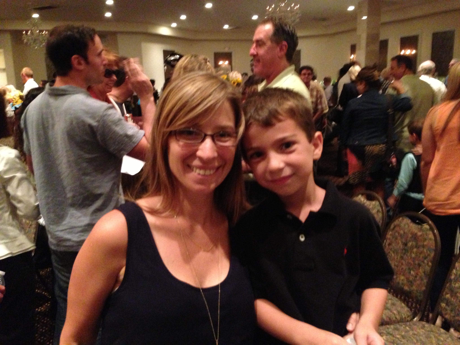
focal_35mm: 33
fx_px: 439
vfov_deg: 42.9
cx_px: 230
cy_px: 172
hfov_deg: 55.4
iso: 800
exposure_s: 1/15
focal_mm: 4.13
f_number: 2.4
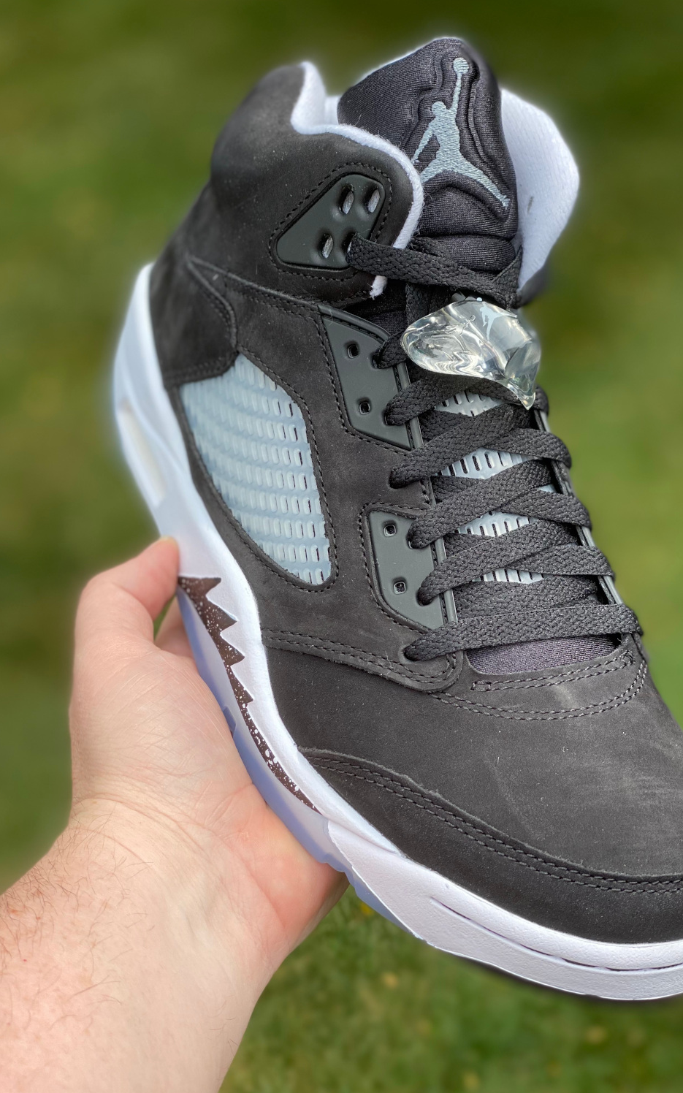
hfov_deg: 23.1
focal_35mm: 56
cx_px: 413
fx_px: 1668
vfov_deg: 36.3
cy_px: 543
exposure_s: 1/571
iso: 20
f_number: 2
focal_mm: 6
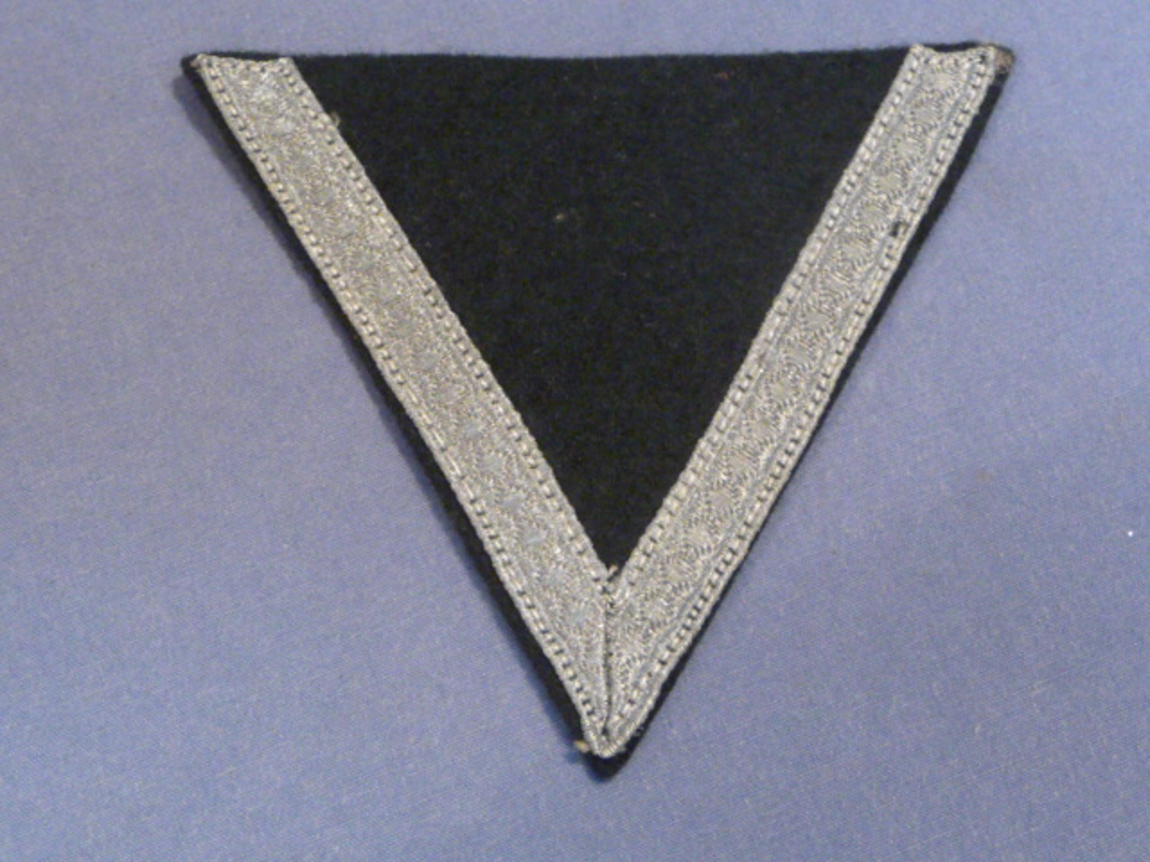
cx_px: 575
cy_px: 431
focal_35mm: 60
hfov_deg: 32.2
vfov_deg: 24.4
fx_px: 1993
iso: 400
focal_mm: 6
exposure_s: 1/30
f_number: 3.7
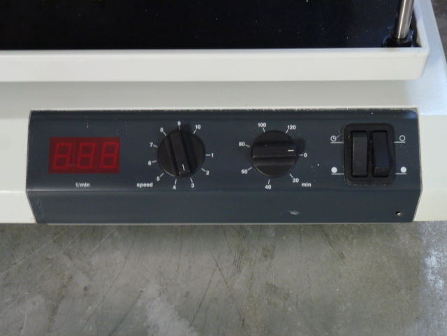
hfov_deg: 33.8
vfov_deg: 25.7
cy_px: 168
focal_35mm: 57
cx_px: 224
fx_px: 736
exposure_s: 1/15
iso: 200
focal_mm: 10.1
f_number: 4.4
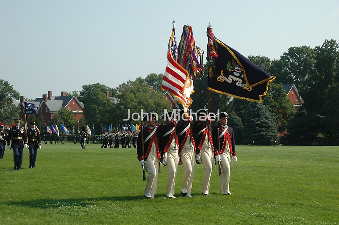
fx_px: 706
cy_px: 112
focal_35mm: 75
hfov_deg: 27.0
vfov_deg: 18.2
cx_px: 170
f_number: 9
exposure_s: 1/320
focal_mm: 50
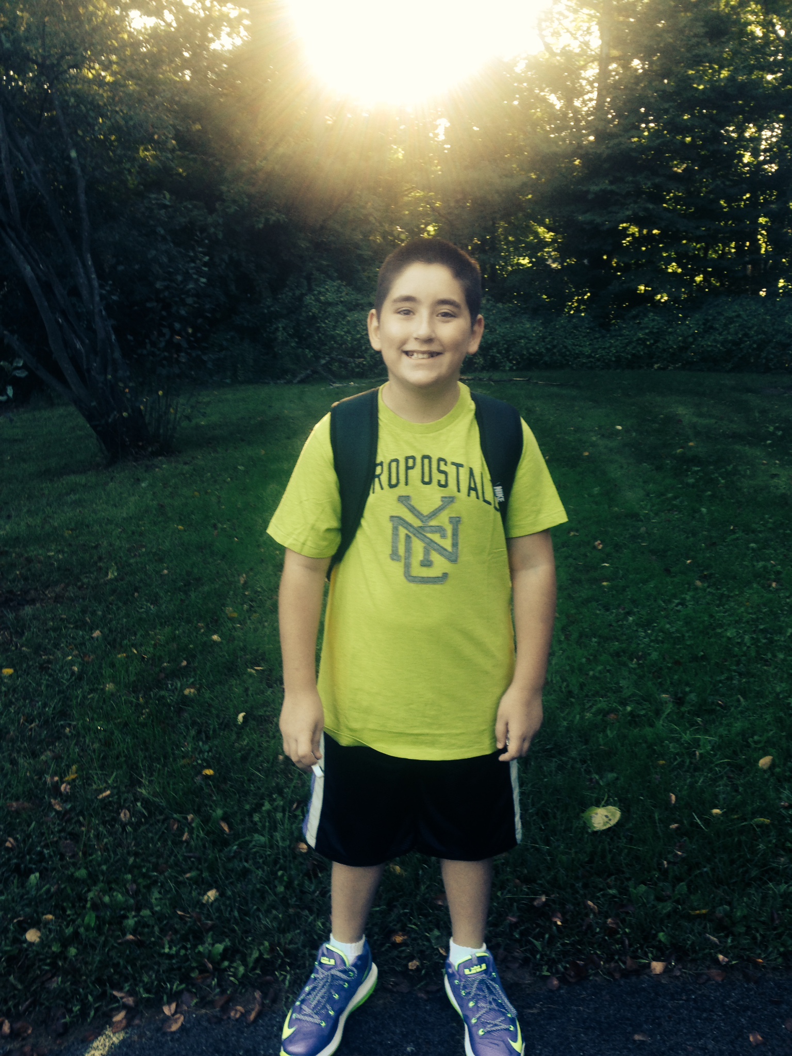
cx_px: 396
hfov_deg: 42.9
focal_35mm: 33
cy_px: 528
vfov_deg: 55.4
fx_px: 1007
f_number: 2.4
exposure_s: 1/60
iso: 50
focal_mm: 4.1
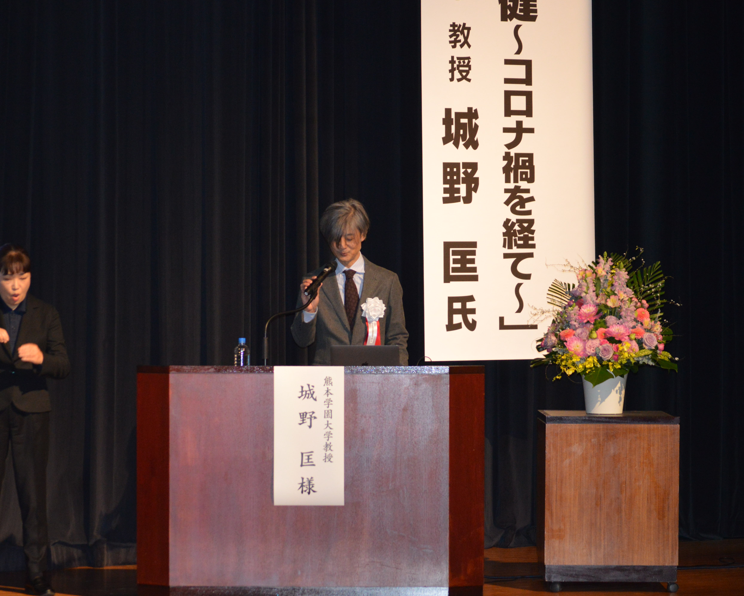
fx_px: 3215
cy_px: 298
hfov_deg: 13.2
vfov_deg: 10.6
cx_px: 358
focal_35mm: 146
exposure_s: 1/60
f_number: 4.2
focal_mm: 86
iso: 1400
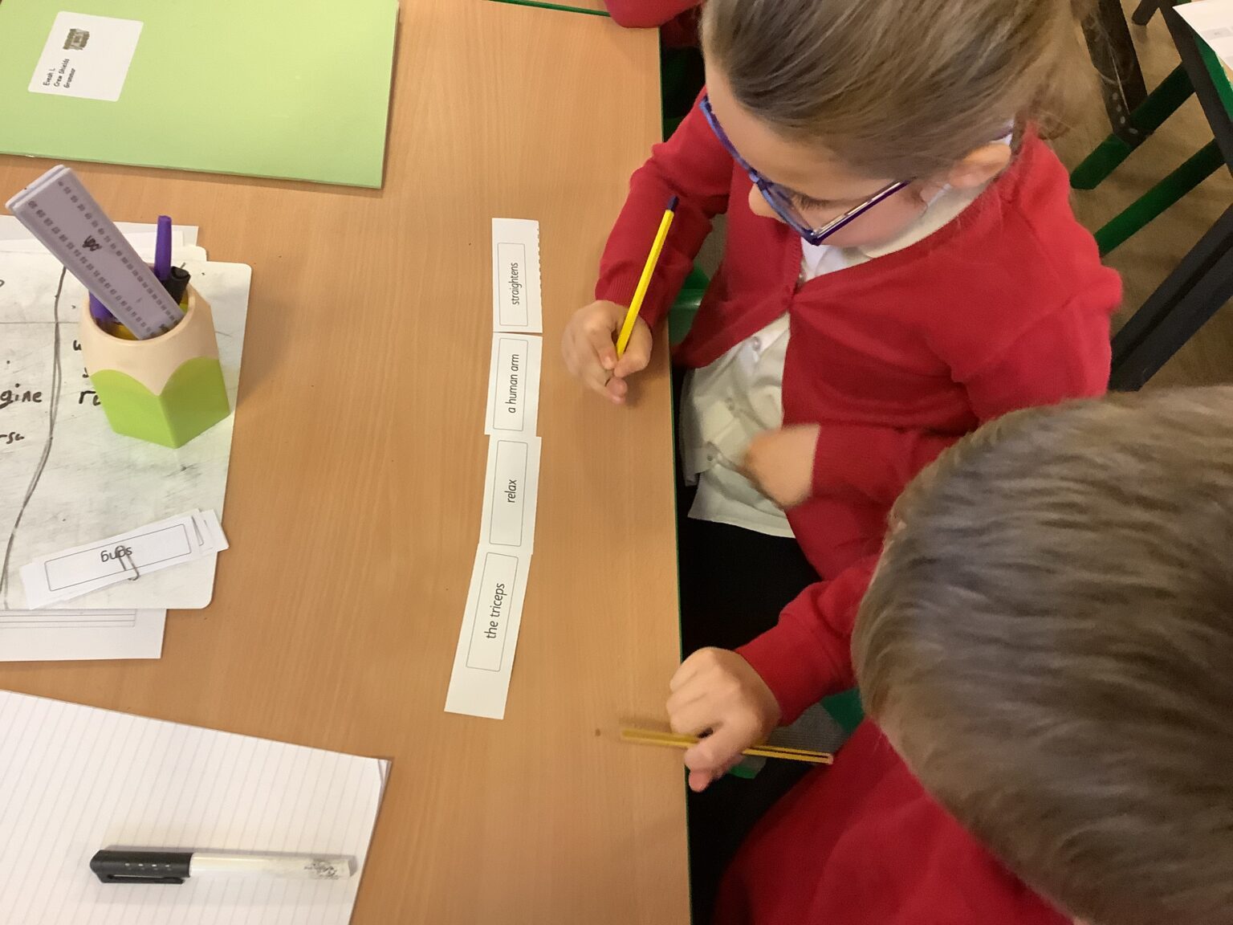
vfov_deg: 45.4
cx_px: 616
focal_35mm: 31
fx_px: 1104
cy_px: 462
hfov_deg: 58.4
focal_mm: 3.3
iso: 320
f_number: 2.4
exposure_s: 1/40
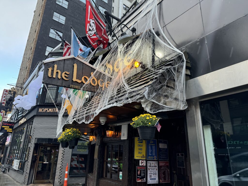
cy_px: 93
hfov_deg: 71.6
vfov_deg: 56.8
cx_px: 124
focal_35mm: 24
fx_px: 172
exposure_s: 1/120
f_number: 1.78
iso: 64
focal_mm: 6.76
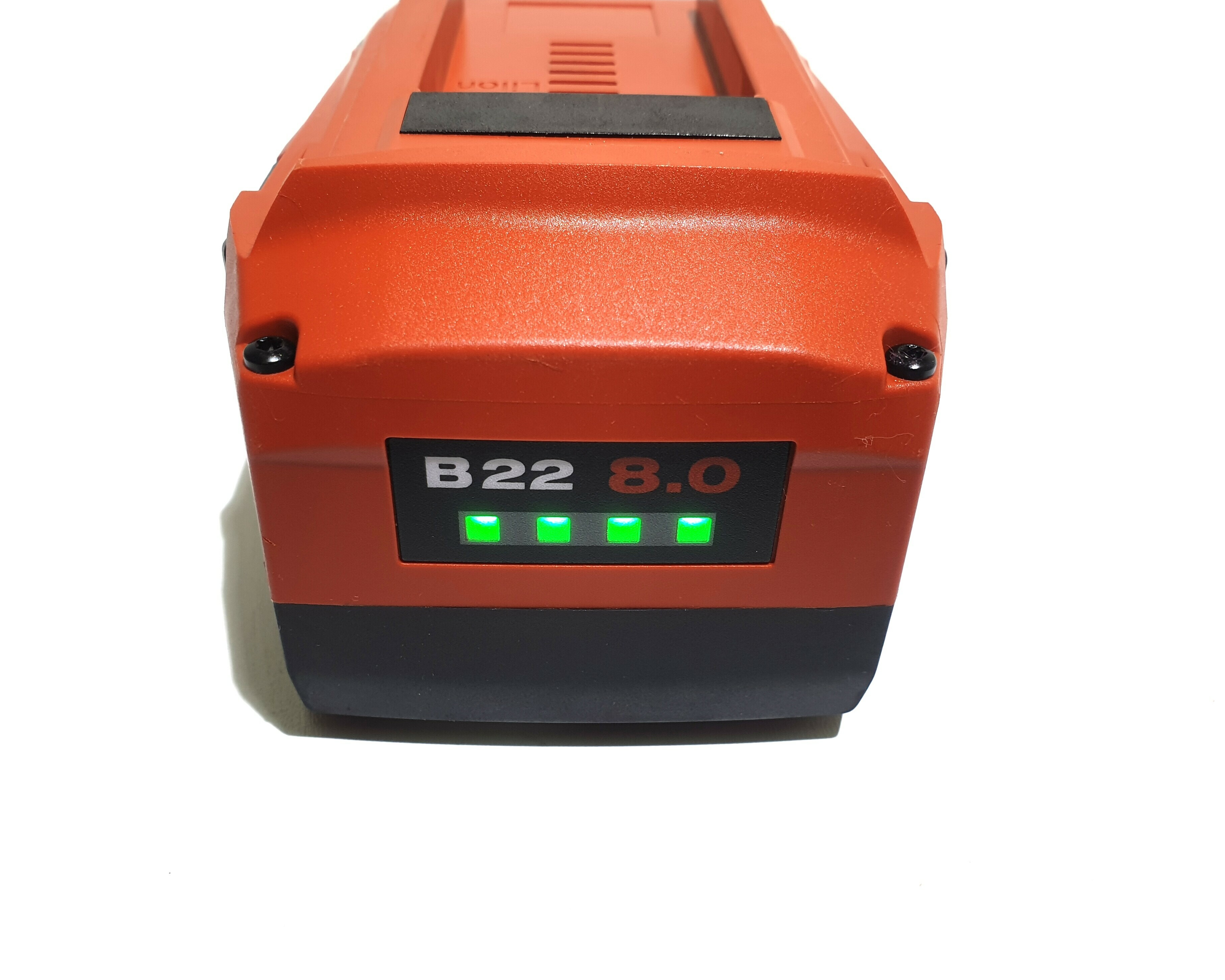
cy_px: 479
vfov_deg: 51.5
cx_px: 571
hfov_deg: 62.1
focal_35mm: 28
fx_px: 1015
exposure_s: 1/50
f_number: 2.4
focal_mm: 4.3
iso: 64
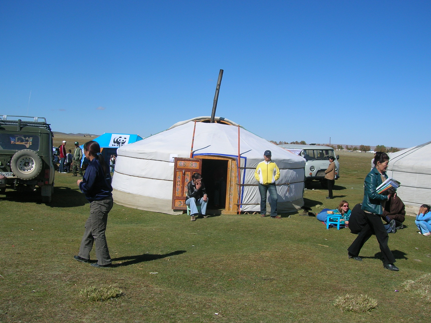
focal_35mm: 34
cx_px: 216
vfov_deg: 41.7
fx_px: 423
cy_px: 162
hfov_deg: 54.0
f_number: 4.9
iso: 50
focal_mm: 5.7
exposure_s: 1/714
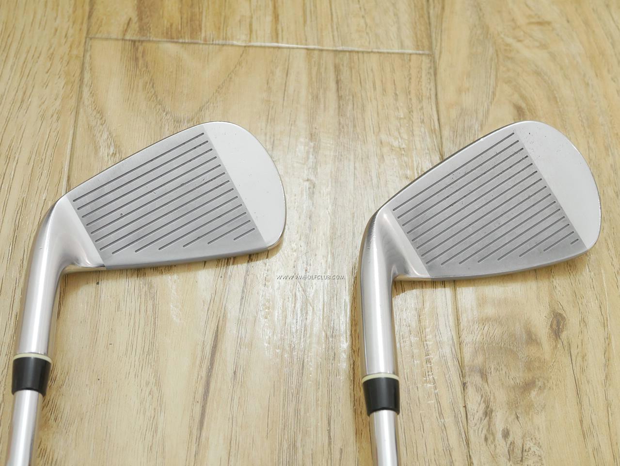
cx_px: 310
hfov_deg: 38.2
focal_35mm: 50
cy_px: 233
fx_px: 896
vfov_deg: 29.1
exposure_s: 1/50
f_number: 4.5
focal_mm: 25
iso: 1600
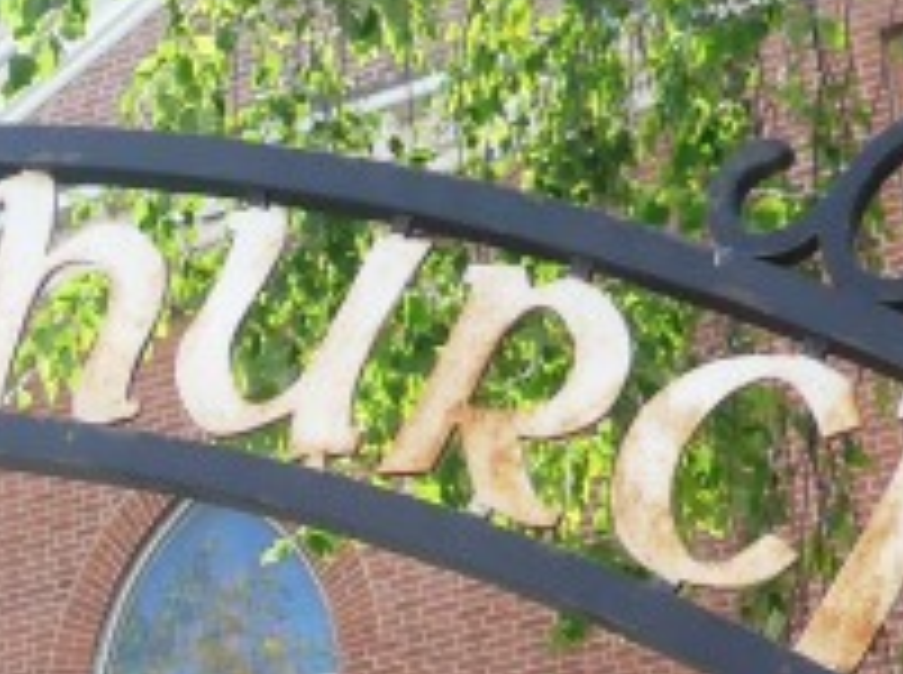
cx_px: -279
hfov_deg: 12.9
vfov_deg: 9.9
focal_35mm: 148
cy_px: 683
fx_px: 3854
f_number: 2.8
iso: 80
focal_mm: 6
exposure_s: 1/400
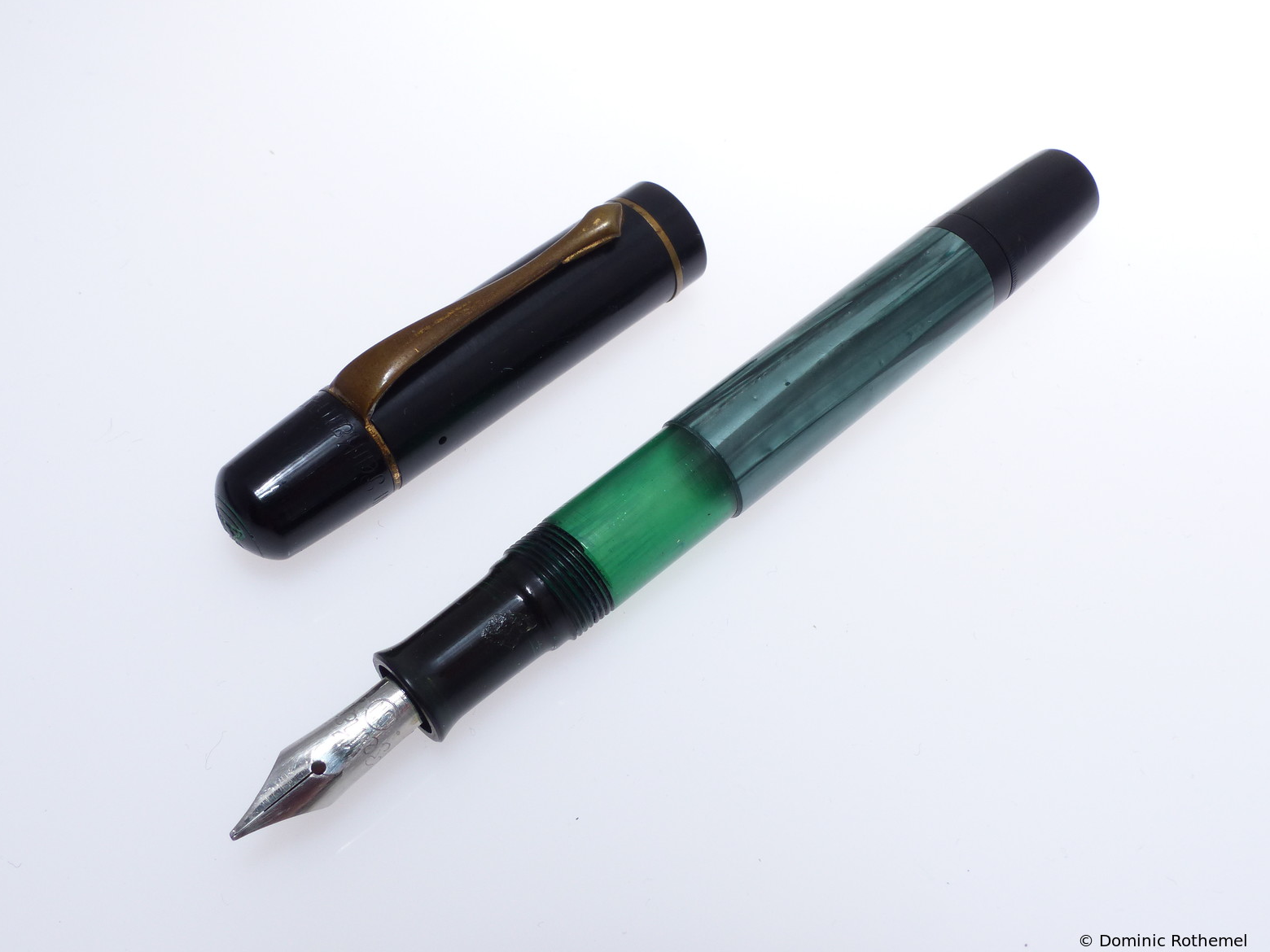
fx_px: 1468
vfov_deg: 36.0
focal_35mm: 40
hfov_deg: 46.8
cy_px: 470
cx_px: 646
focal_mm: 7
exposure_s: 1/160
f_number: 5.6
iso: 100
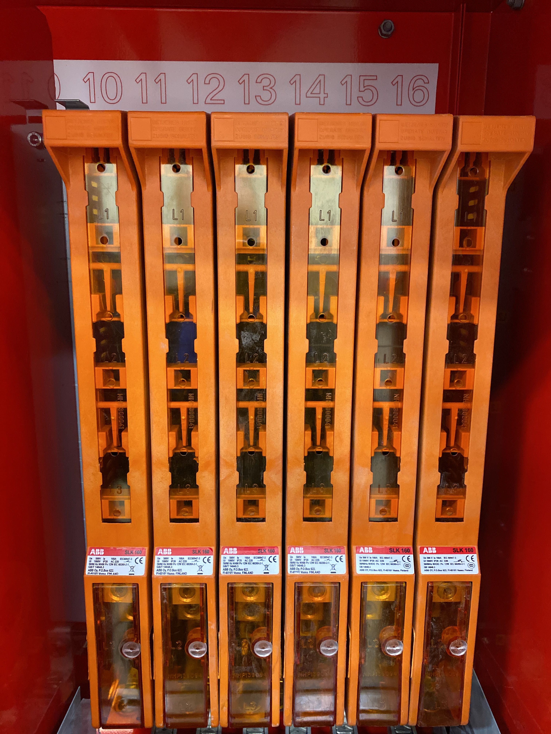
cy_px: 367
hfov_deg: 53.1
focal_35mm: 26
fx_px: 552
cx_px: 276
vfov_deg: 67.3
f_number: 1.8
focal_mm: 4.25
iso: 640
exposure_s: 1/37
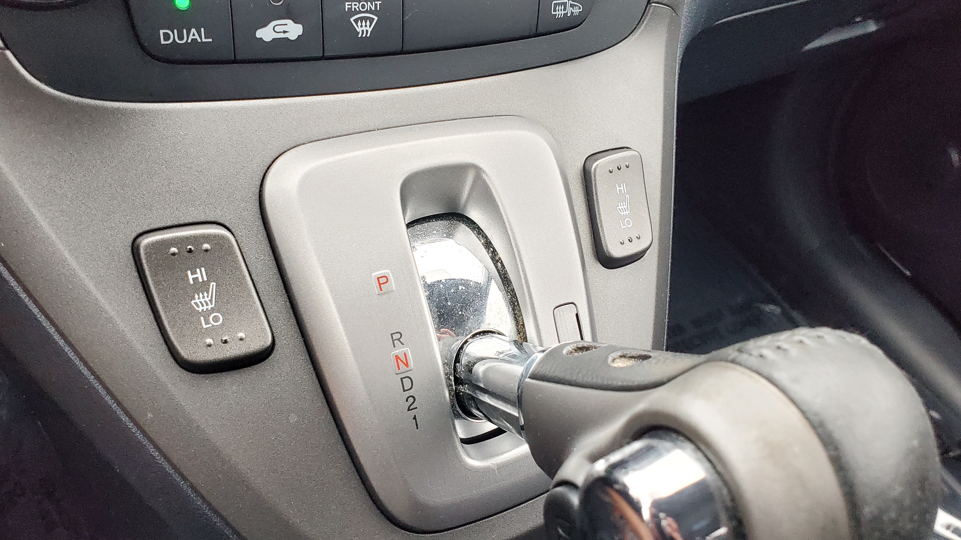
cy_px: 243
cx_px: 475
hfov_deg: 64.3
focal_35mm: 30
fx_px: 764
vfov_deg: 38.9
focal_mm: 4.3
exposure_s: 1/120
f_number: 2.4
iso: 640
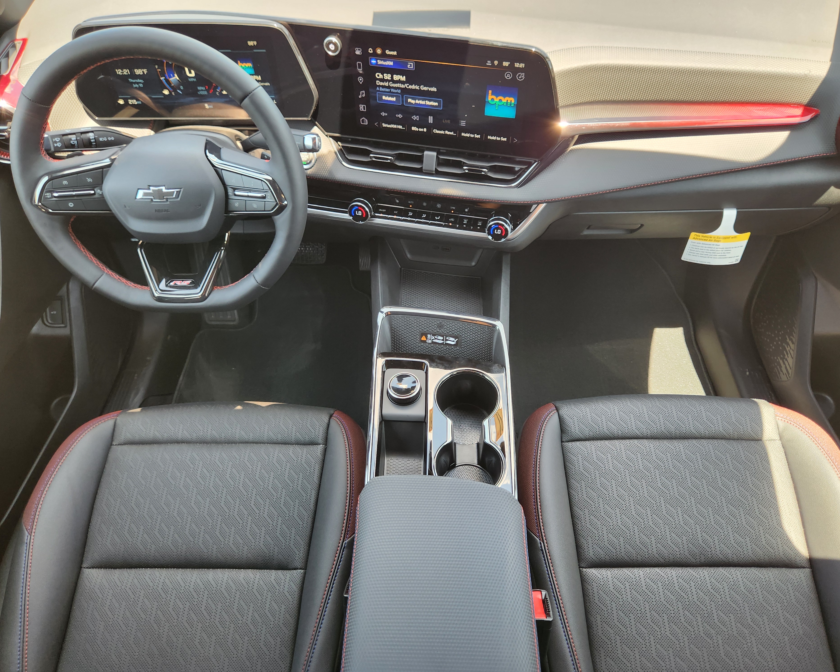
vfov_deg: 58.8
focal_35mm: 24
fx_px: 597
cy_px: 336
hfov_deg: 70.3
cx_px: 439
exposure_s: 1/180
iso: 125
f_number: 1.8
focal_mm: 5.4
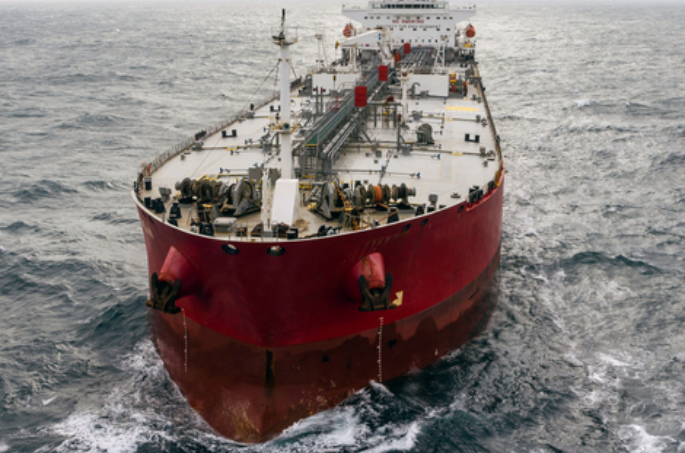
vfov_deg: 26.1
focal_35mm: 51
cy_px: 130
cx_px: 318
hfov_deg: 38.9
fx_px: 968
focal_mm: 22
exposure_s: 1/125
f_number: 11
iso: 100
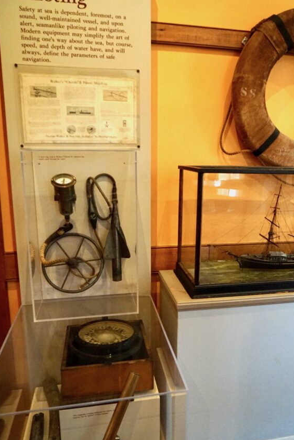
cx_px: 171
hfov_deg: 44.8
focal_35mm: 29
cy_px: 229
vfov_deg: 63.6
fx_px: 355
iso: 6400
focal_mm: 24
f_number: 4
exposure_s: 1/160
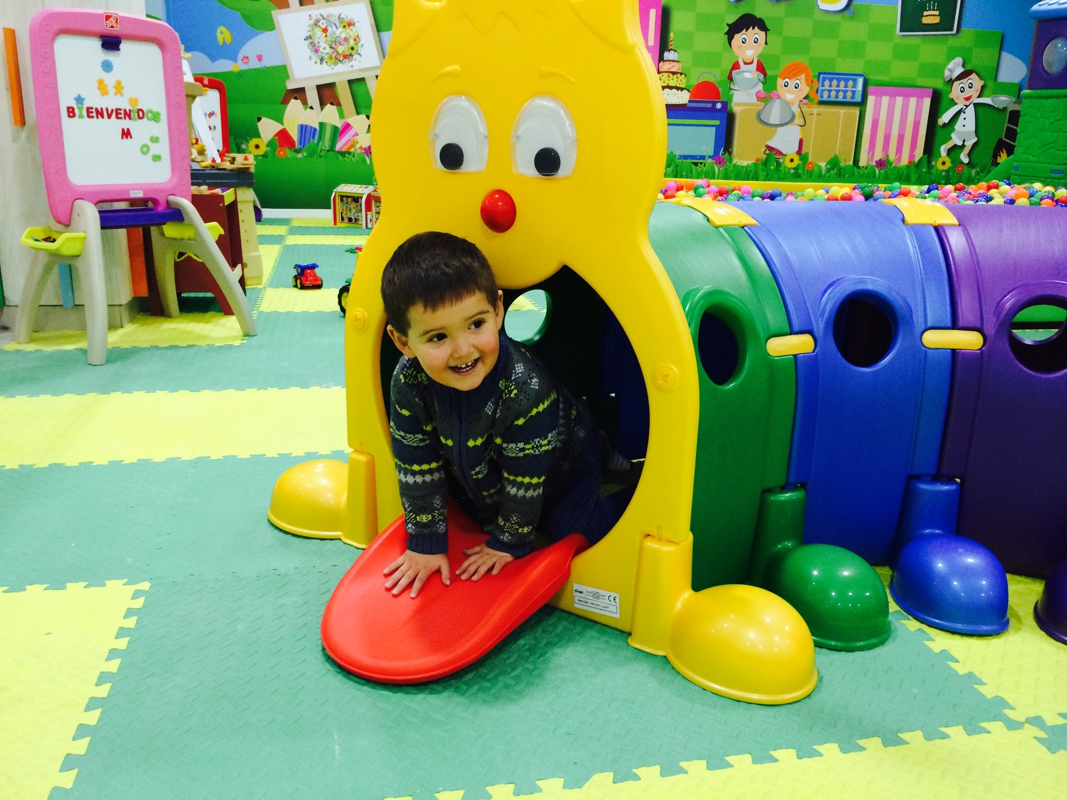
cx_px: 534
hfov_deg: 60.0
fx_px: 925
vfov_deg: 46.8
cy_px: 400
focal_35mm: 30
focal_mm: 4.12
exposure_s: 1/30
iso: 125
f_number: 2.2
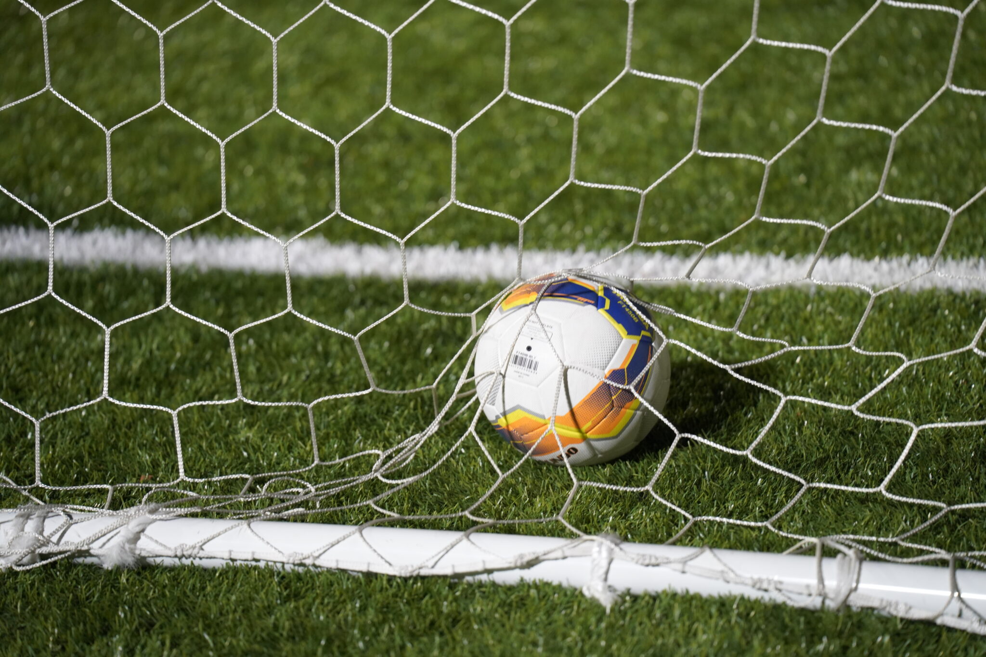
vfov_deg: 9.9
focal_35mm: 139
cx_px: 493
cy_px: 328
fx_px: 3806
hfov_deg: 14.8
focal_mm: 139
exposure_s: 1/250
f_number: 2.8
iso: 2500
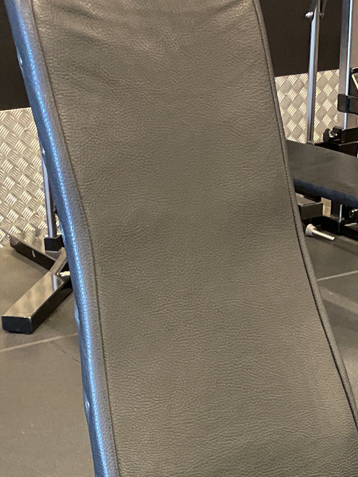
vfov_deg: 21.5
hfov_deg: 18.0
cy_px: 624
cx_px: 214
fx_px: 1130
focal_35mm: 82
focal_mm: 4.2
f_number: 1.6
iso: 400
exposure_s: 1/33
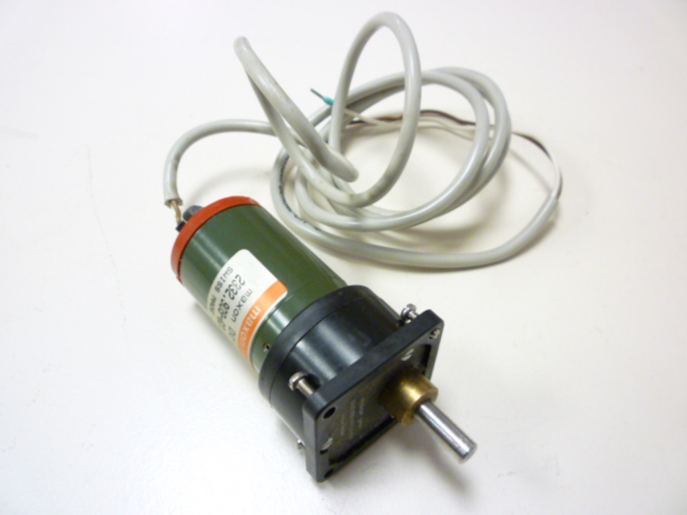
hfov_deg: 61.7
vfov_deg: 48.2
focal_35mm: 29
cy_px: 258
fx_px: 576
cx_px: 344
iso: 400
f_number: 3.3
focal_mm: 5.2
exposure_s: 1/15
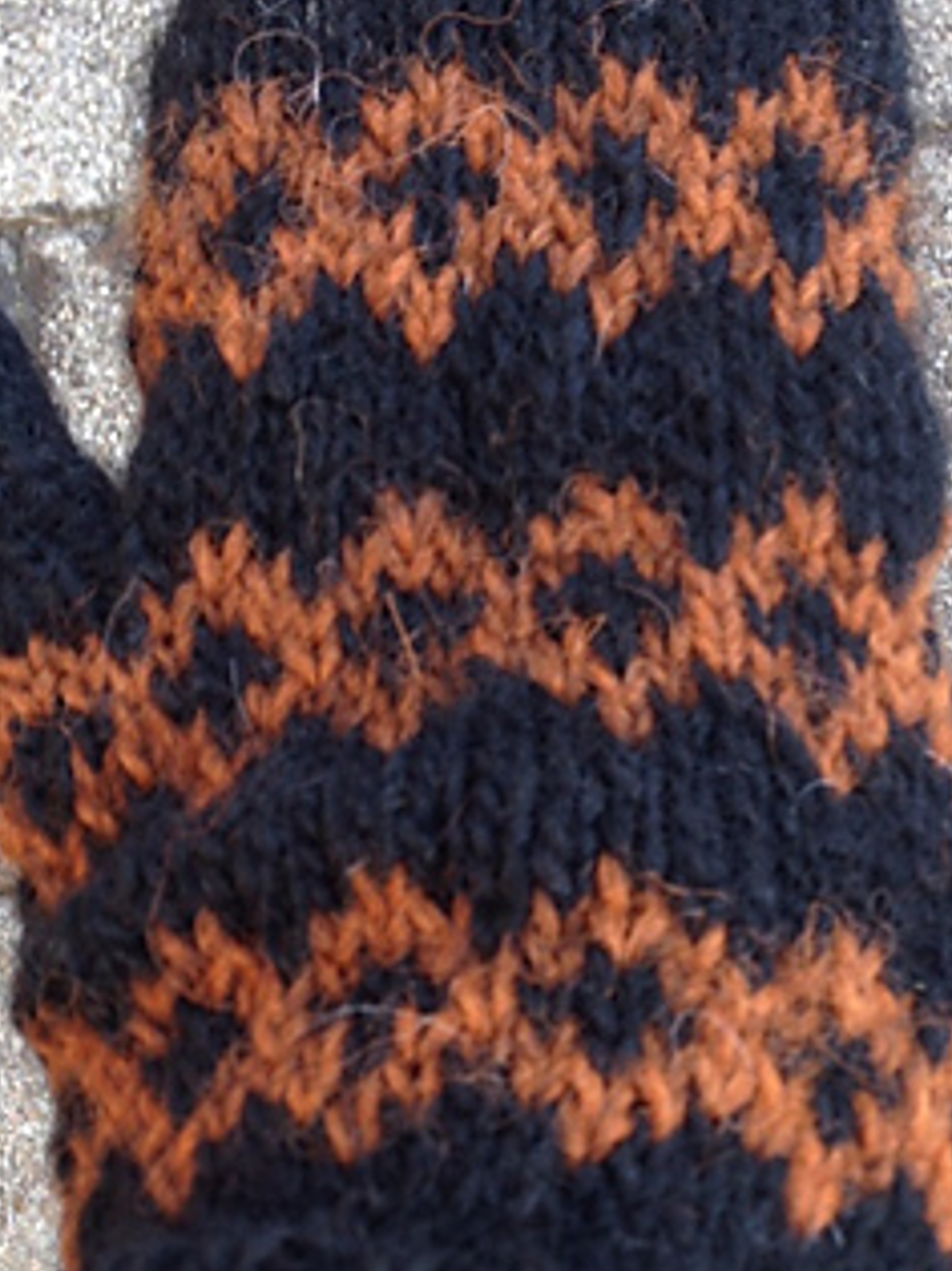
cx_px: 561
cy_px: 904
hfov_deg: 21.9
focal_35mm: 67
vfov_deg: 28.7
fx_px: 2458
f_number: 2.4
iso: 50
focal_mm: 4.12
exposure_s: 1/40
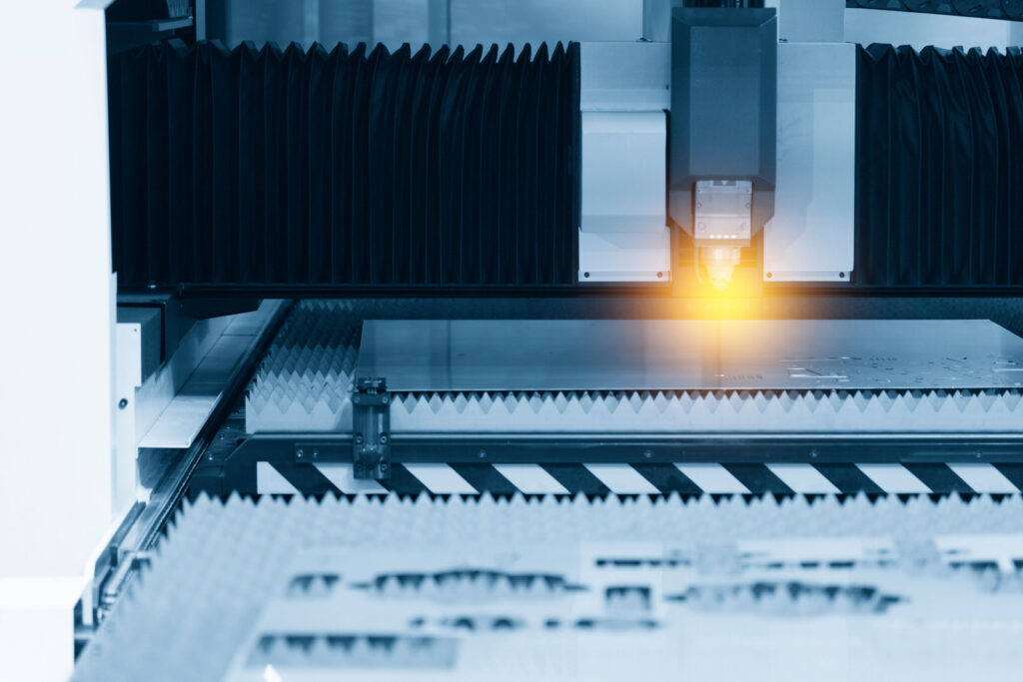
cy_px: 341
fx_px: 3410
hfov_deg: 17.1
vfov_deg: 11.4
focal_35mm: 120
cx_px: 512
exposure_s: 1/60
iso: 2000
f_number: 4
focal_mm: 120
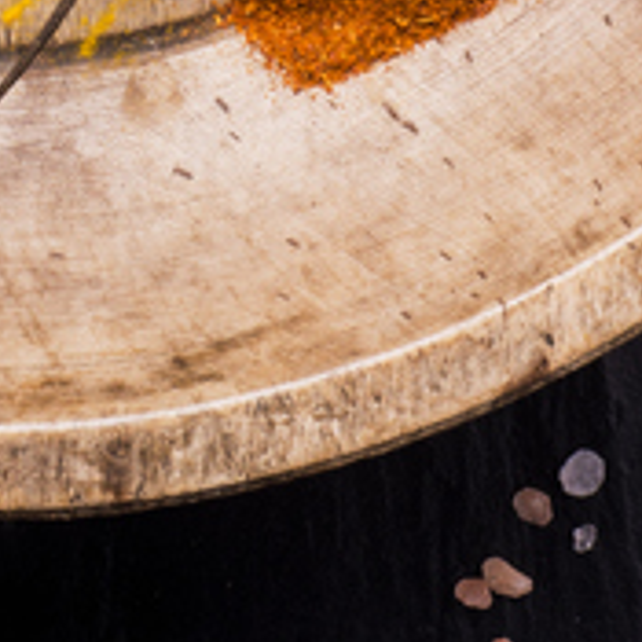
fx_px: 6400
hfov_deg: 5.7
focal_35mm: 305
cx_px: -26
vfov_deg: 5.6
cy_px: -728
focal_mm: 50
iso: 100
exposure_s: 1/400
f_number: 16
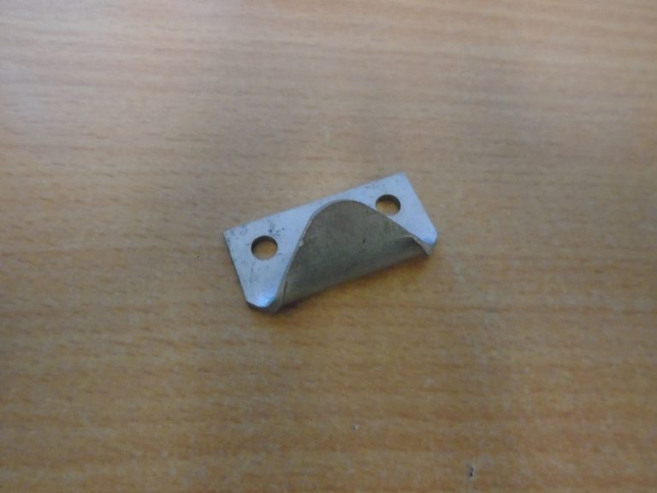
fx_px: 493
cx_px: 328
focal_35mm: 26
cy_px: 246
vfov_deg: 53.1
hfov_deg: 67.3
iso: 1000
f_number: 3.2
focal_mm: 4.6
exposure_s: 1/60
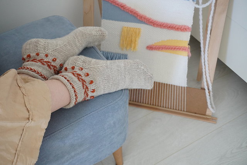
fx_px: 319
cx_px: 124
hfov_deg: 42.3
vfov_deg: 29.0
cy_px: 82
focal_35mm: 46
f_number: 5
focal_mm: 31
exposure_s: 1/50
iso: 2000
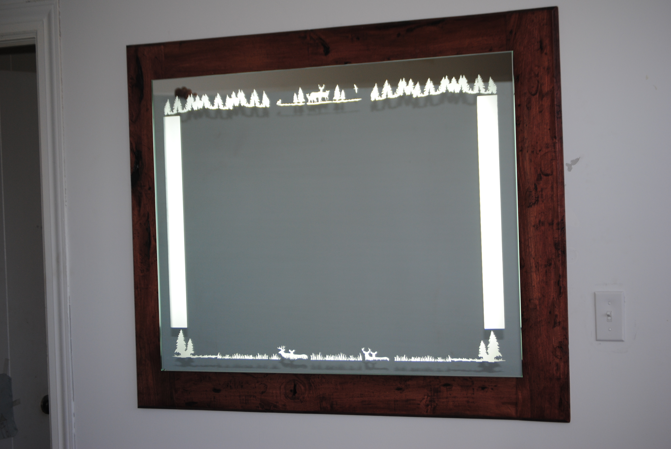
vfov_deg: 16.6
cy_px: 224
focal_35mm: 82
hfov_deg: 24.6
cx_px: 336
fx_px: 1540
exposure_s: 1/125
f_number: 4
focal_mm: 55
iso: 180
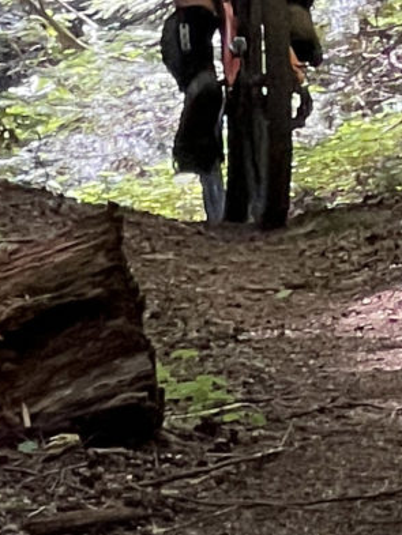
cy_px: -947
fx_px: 7769
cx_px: 263
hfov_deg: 3.0
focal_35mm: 502
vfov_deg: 3.9
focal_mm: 9
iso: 160
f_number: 2.8
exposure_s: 1/99
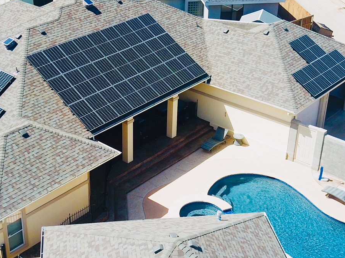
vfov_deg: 25.2
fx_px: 578
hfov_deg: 33.0
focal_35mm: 58
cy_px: 120
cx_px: 124
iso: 100
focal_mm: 4.73
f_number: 2.2
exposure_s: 1/1206
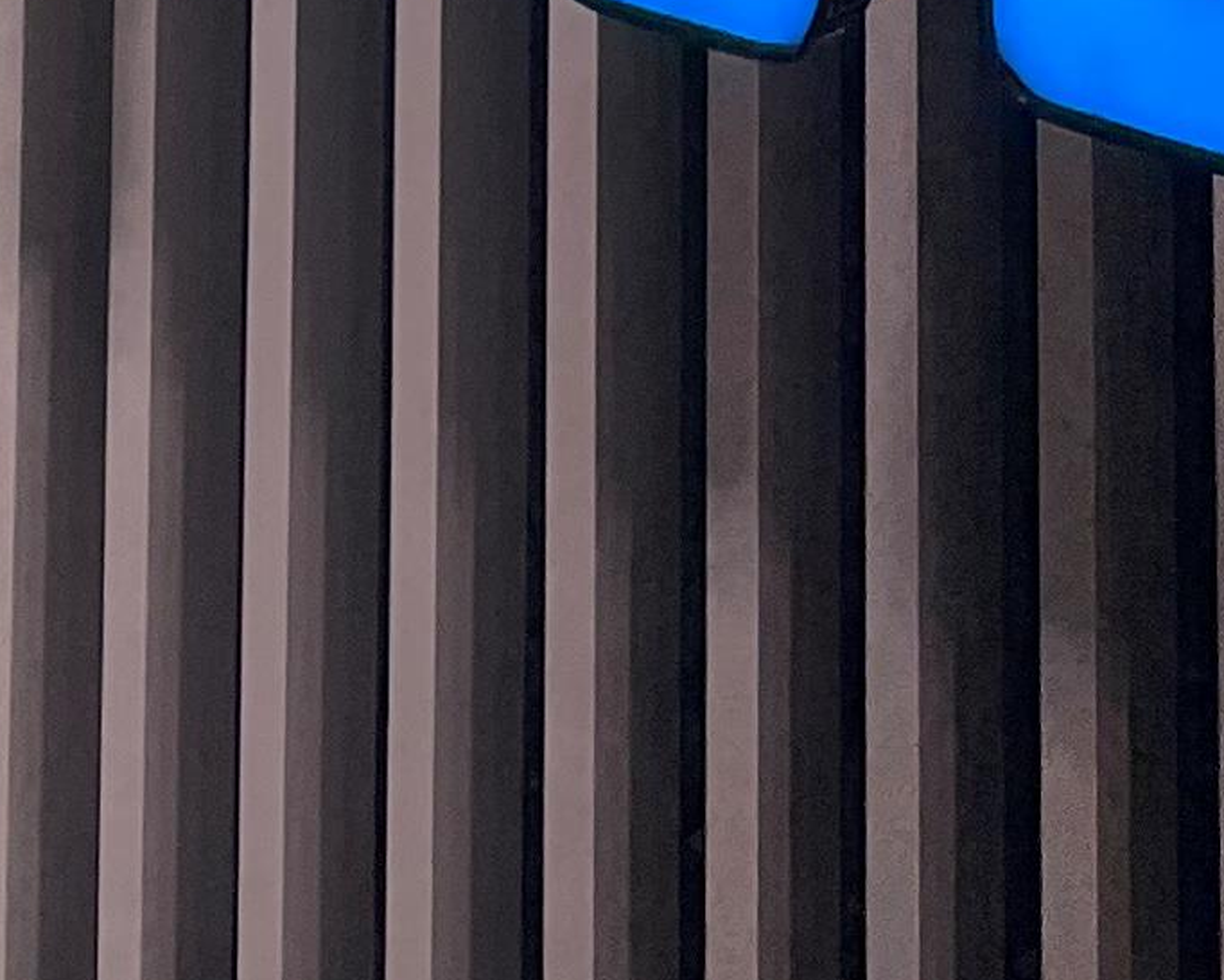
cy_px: -2612
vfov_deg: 7.8
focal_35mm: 150
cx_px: 933
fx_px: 5435
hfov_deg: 12.8
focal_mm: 4.2
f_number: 1.6
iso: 50
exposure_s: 1/120
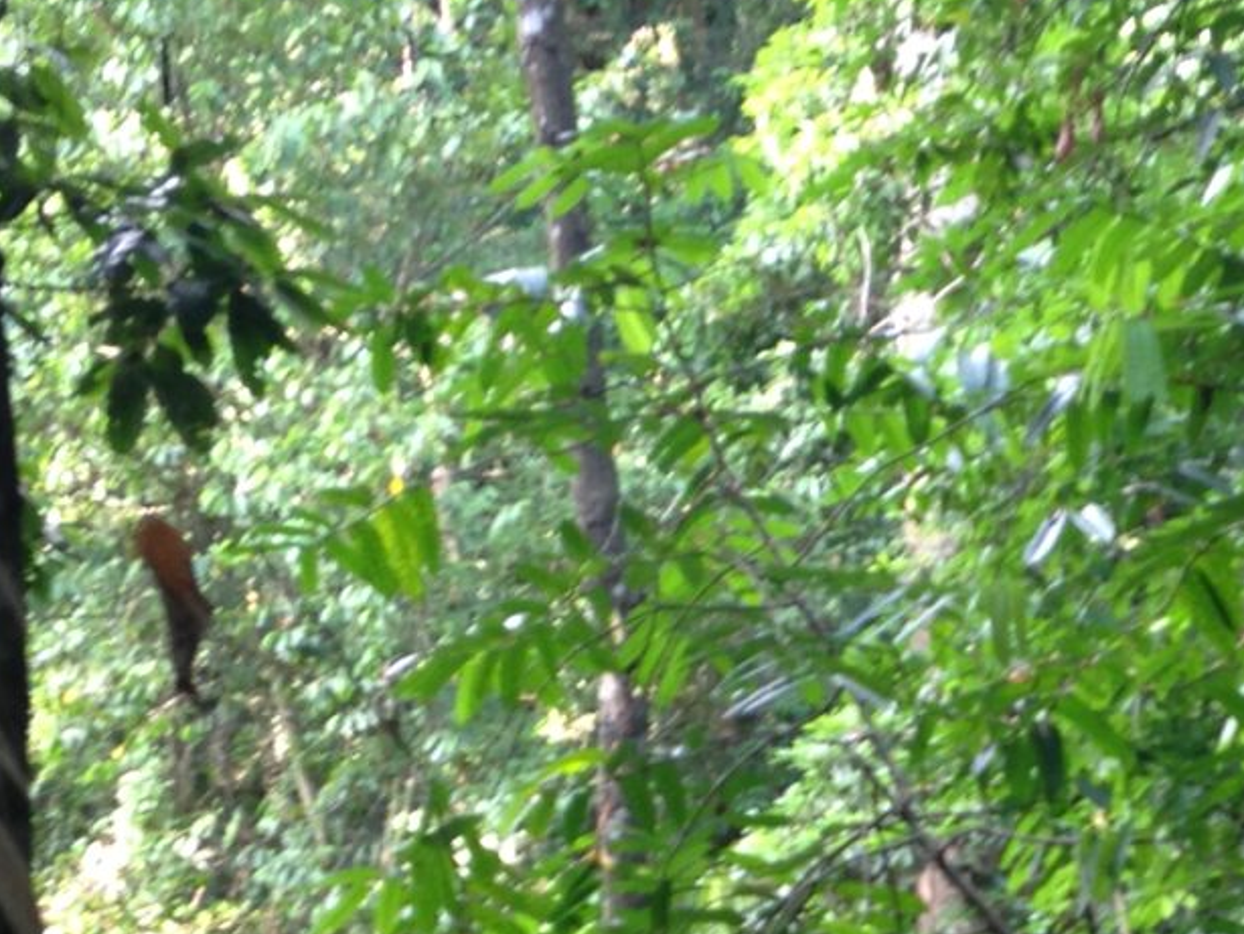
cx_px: 1163
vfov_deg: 13.2
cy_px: 1007
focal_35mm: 110
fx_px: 3955
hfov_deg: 17.6
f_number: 2.4
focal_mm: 4.12
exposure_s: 1/24
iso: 50
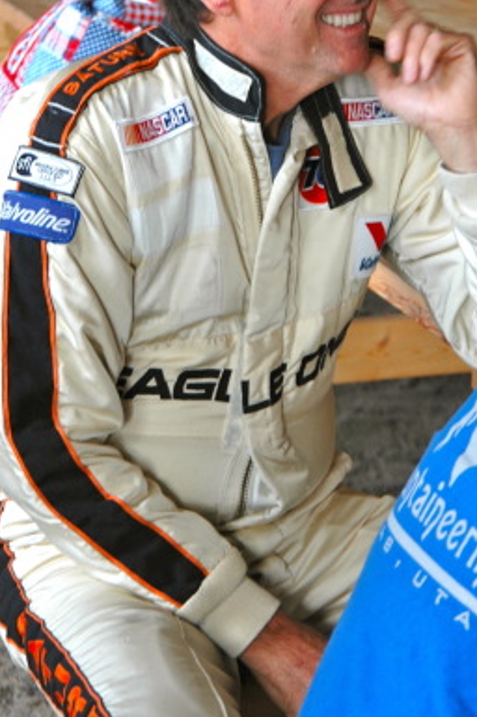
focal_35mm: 152
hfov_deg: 9.0
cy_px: 238
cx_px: 235
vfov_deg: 13.5
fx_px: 3022
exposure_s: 1/40
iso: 200
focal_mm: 65
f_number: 5.3
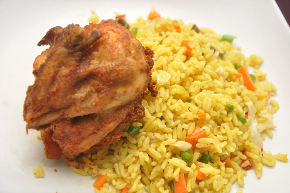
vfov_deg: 14.7
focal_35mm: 93
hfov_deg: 21.9
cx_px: 145
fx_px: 748
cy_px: 96
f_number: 6.3
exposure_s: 1/250
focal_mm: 62
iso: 2000
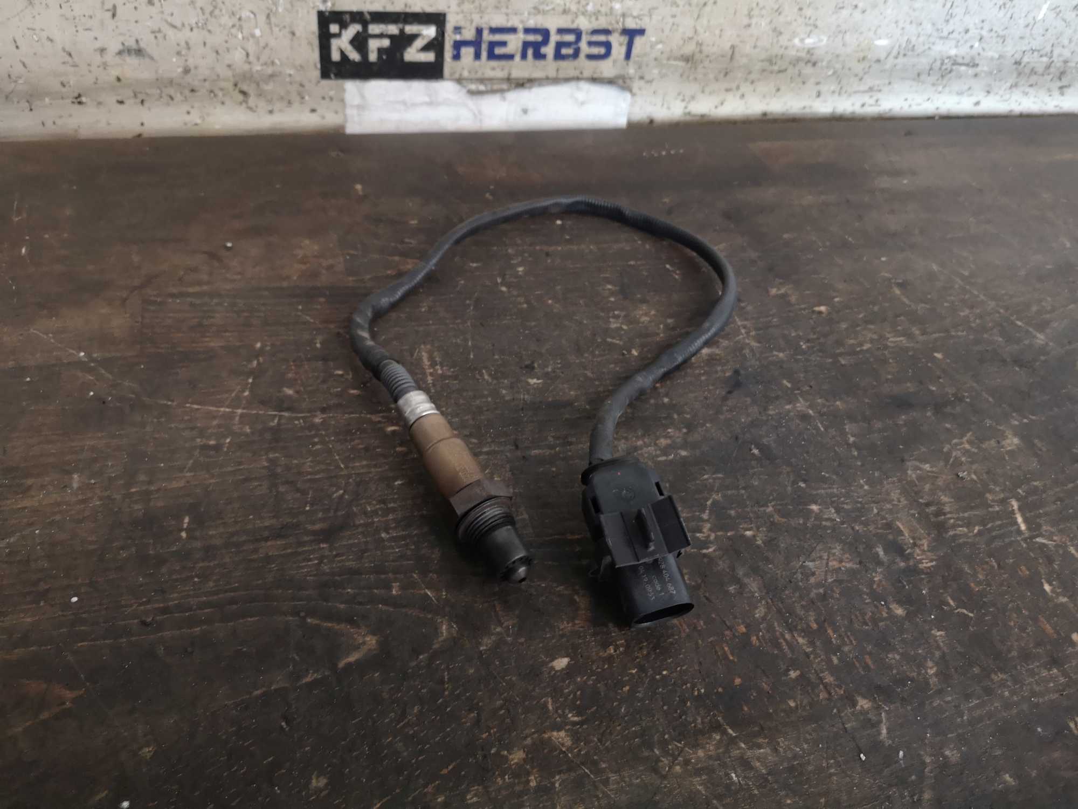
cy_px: 404
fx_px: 841
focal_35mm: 27
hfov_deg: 65.3
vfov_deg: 51.4
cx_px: 539
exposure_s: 1/25
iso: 320
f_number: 1.8
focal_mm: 3.95
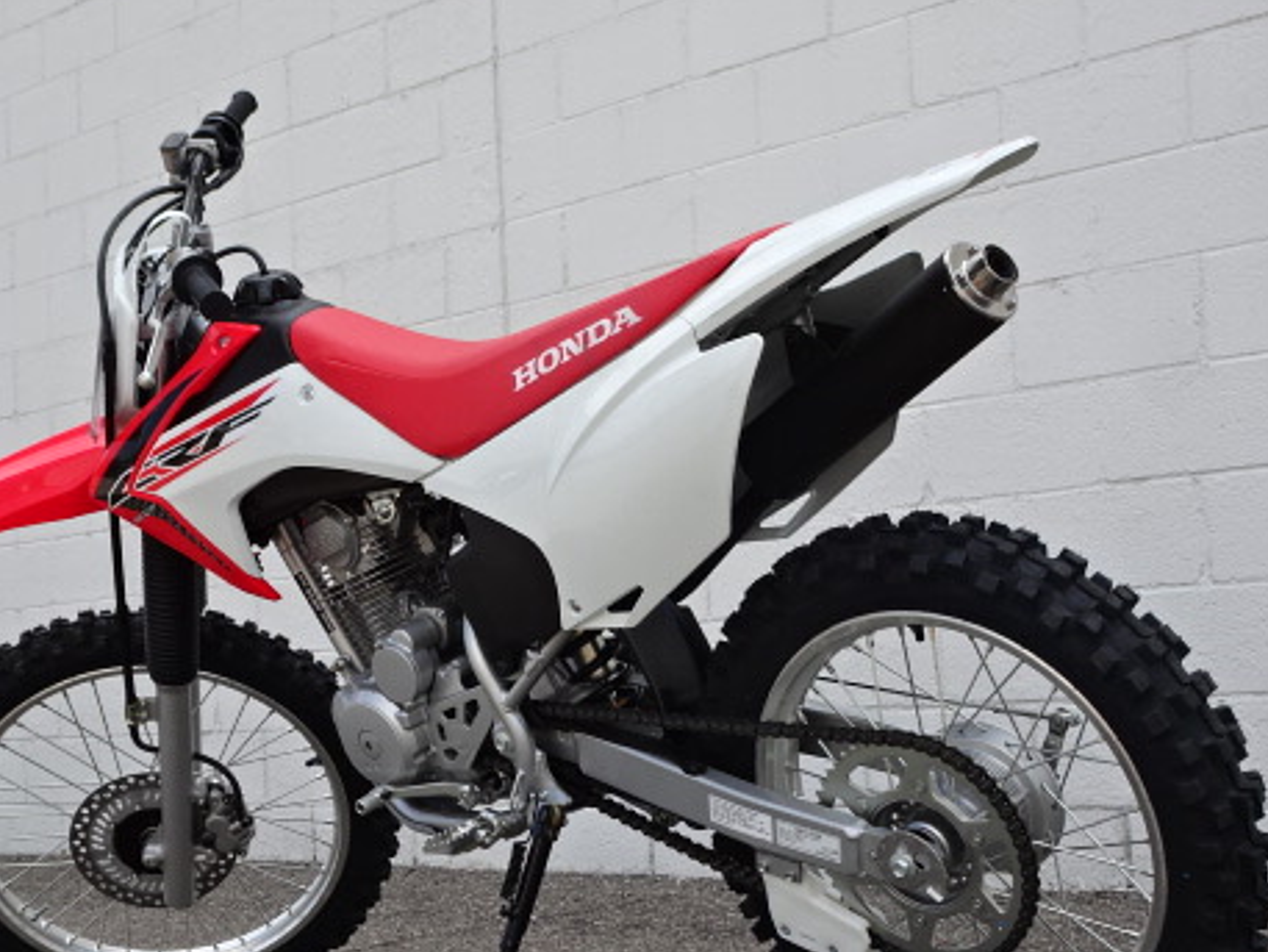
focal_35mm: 56
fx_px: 2052
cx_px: 619
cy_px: 605
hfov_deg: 34.3
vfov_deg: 26.0
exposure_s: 1/400
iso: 80
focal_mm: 6.8
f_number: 4
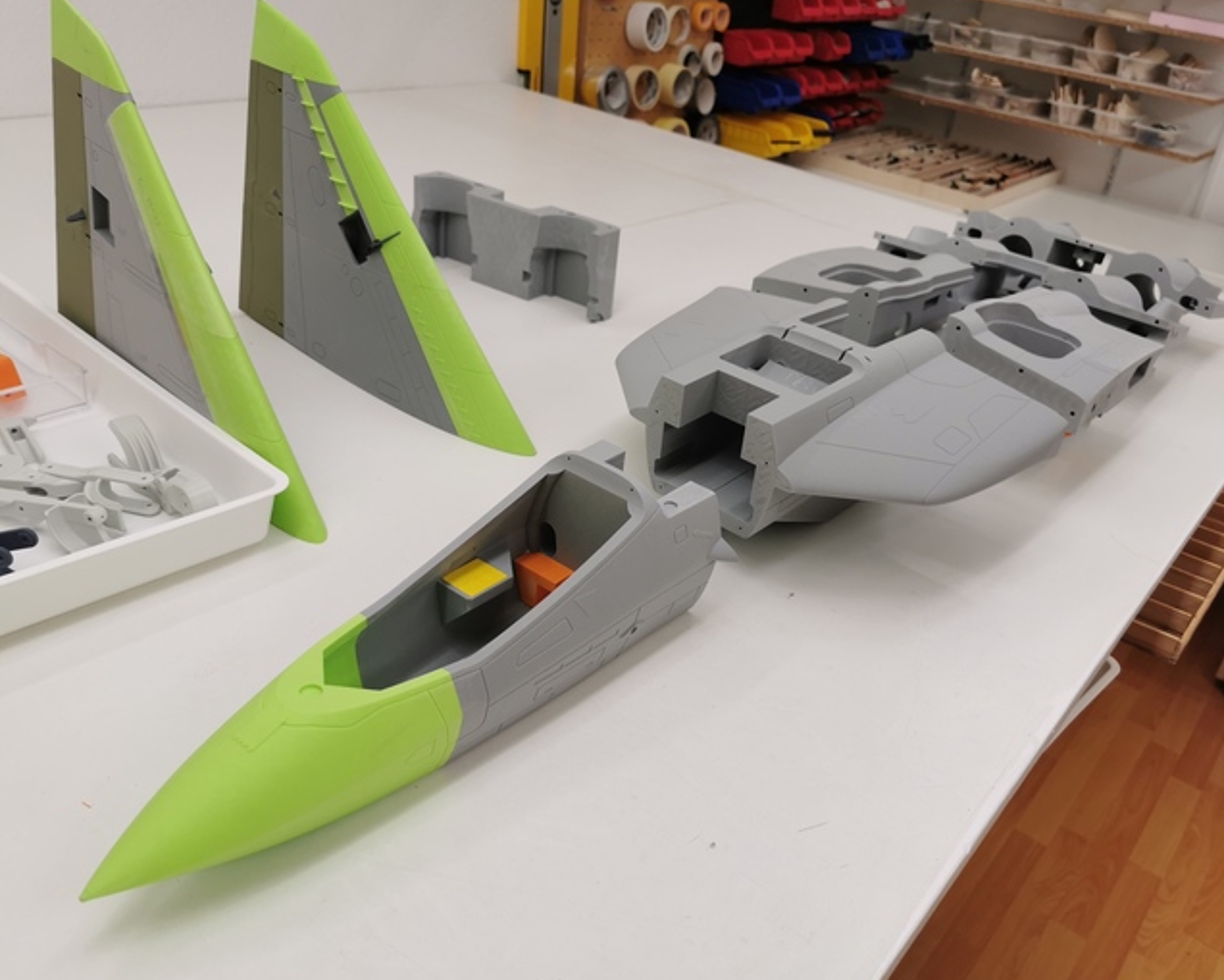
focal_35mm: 29
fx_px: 1051
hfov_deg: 60.3
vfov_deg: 50.0
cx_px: 670
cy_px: 495
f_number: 1.6
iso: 50
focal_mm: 5.56
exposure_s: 1/321
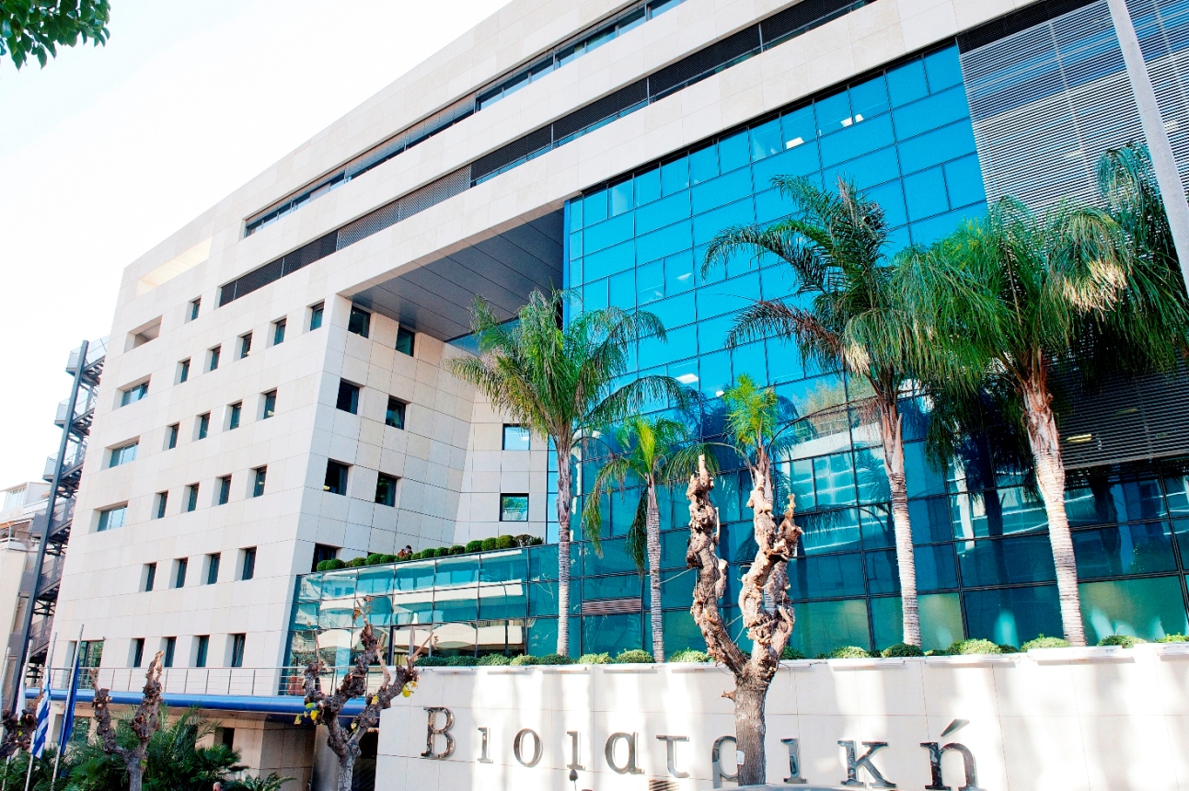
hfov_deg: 73.8
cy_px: 396
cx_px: 594
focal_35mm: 24
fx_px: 792
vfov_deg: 53.1
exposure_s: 1/160
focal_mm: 24
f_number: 9
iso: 500
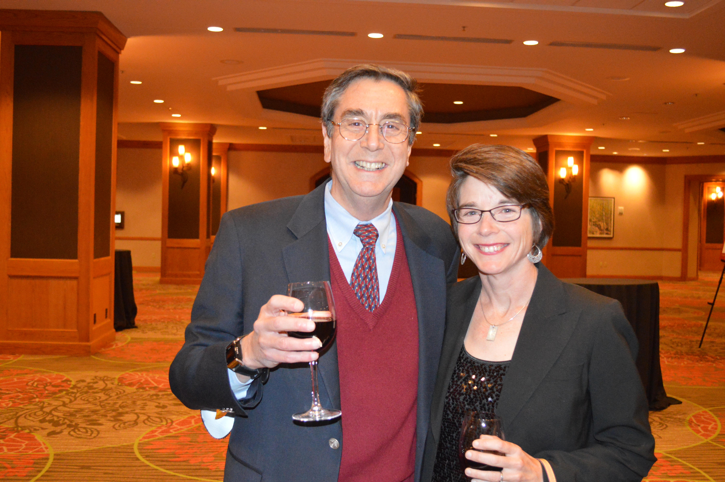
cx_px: 362
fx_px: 724
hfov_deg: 53.2
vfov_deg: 36.8
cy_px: 241
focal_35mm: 36
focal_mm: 24
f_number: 4
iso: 3200
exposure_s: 1/60
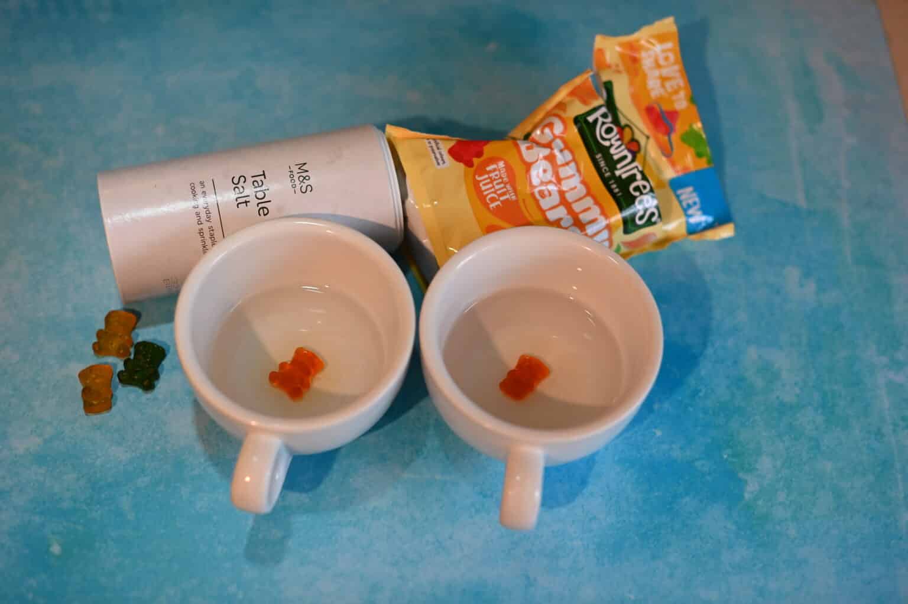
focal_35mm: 50
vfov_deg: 27.0
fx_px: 1260
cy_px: 302
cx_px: 454
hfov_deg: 39.6
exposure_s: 1/125
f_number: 2.8
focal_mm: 50
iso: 800
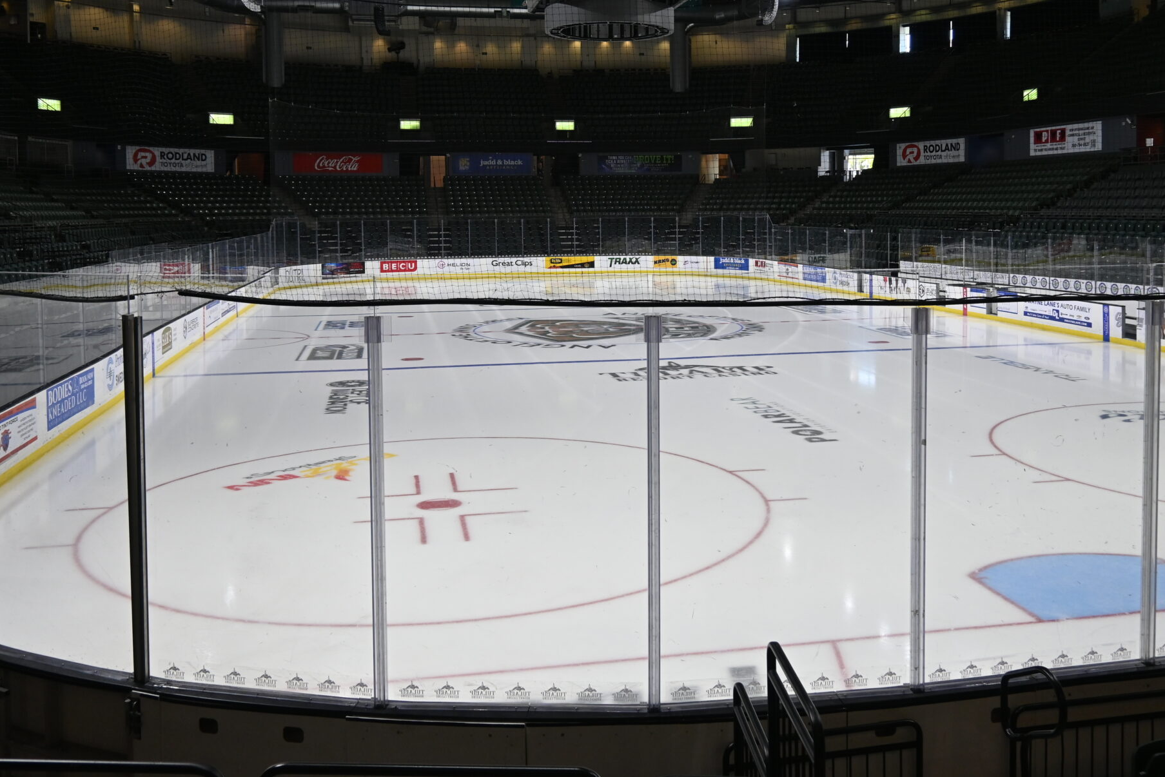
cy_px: 251
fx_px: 1100
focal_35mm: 34
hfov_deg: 55.7
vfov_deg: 38.4
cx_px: 629
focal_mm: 16
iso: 400
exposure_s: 1/250
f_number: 4
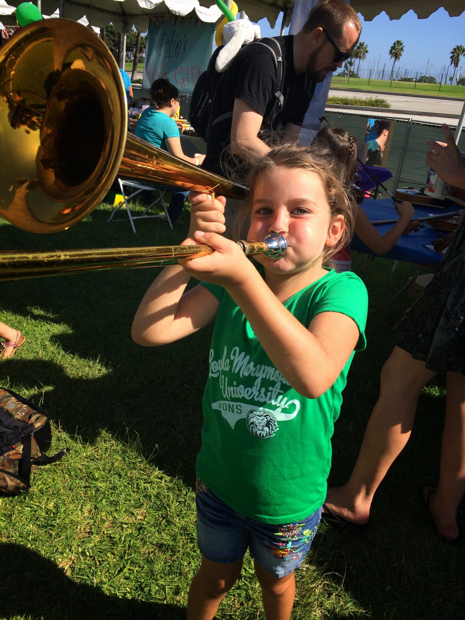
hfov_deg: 46.8
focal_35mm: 30
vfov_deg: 60.0
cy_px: 310
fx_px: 537
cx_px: 232
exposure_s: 1/1786
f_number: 2.2
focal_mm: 4.12
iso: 40
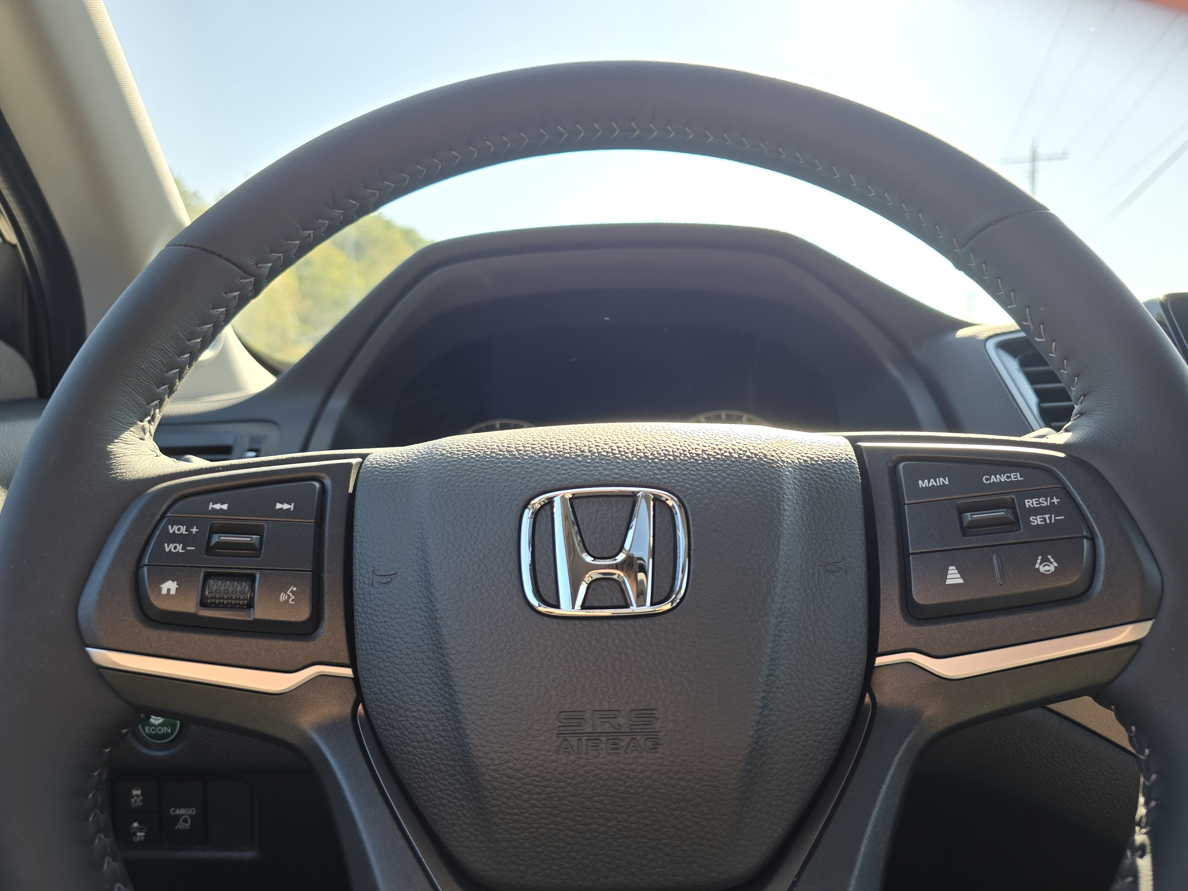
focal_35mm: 23
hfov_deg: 73.9
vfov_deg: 58.9
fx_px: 789
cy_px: 446
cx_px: 594
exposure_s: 1/120
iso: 20
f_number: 1.7
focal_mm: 6.3
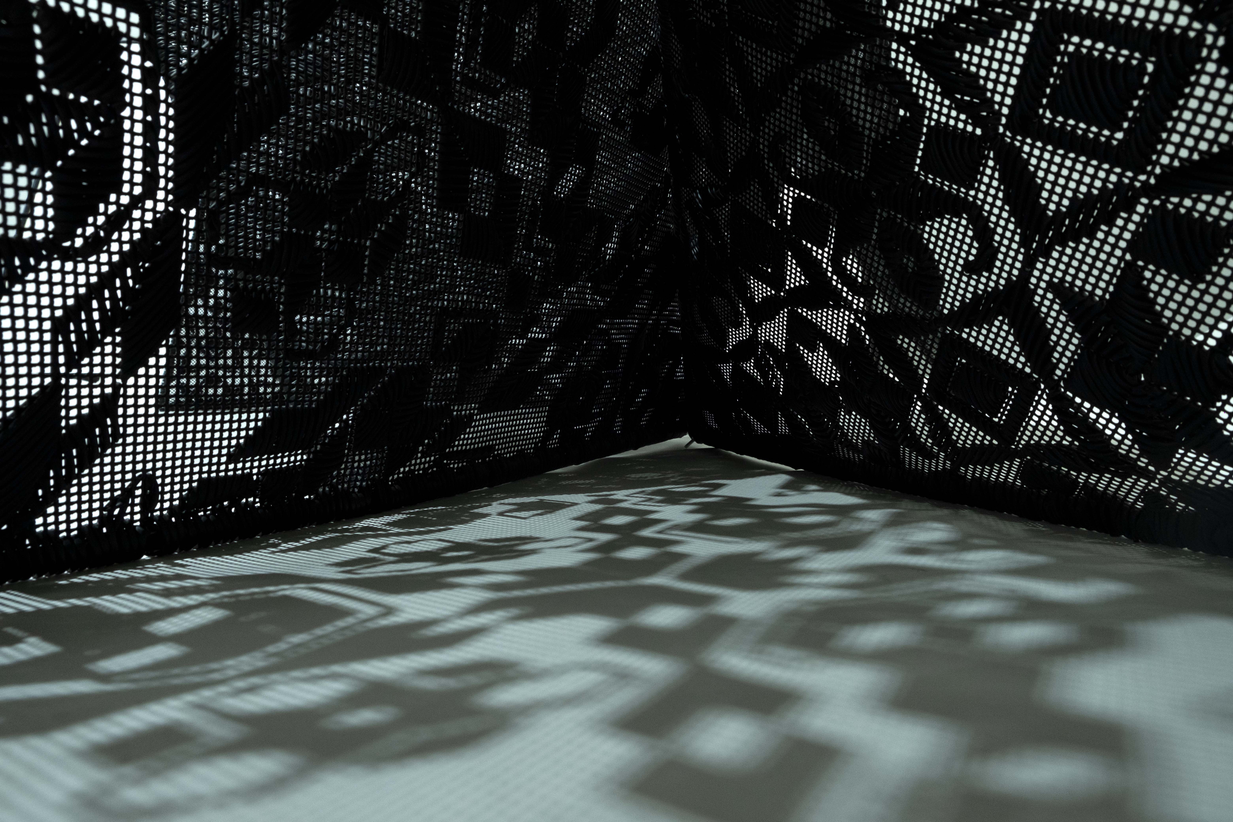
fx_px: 925
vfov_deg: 47.9
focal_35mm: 27
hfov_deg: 67.4
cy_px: 411
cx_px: 616
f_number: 9
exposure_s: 1/15
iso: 1250
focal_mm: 18
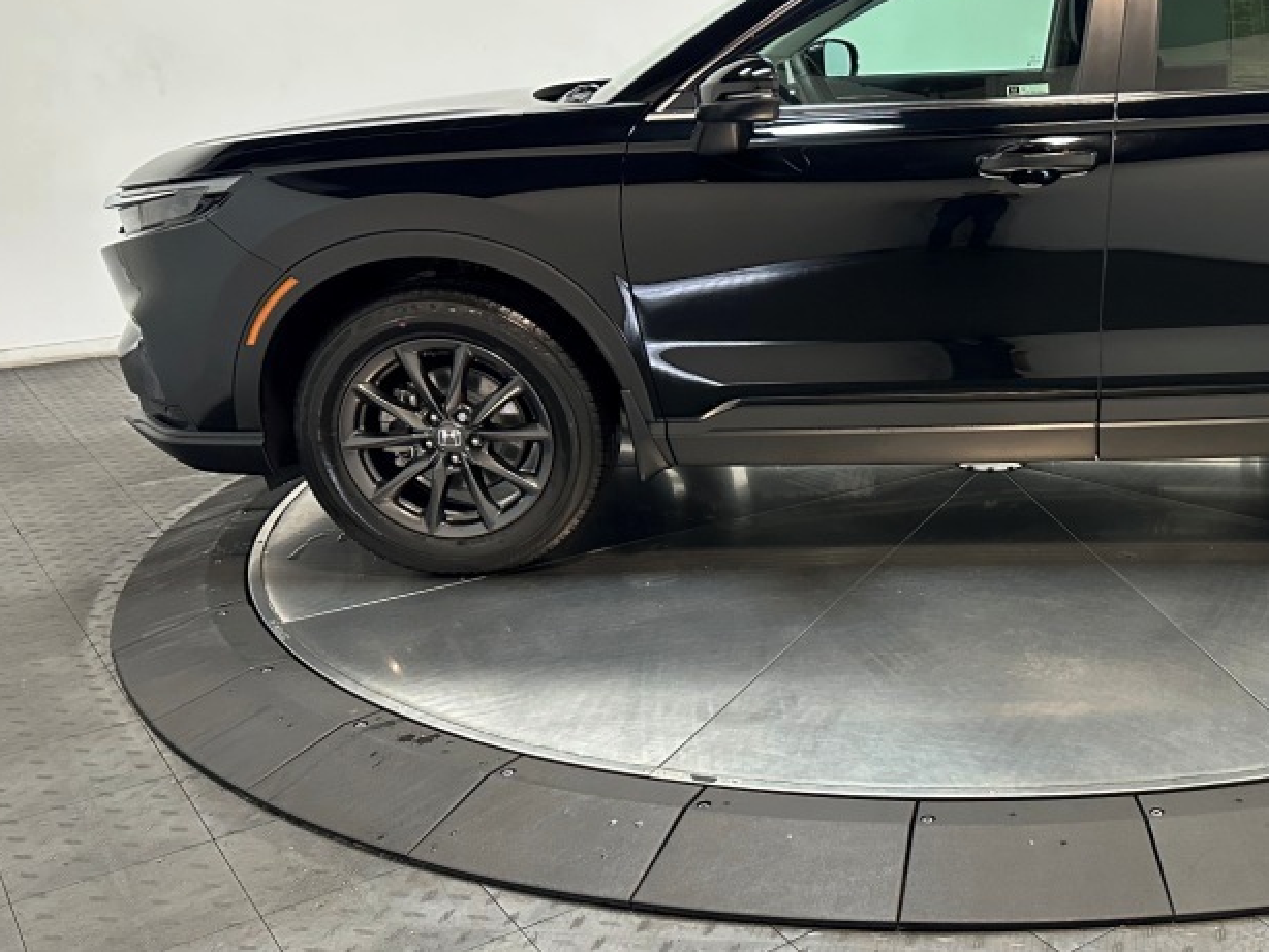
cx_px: 1015
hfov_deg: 44.5
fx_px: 1467
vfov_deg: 36.0
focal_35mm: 40
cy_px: 467
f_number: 1.78
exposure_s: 1/60
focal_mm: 6.86
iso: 500
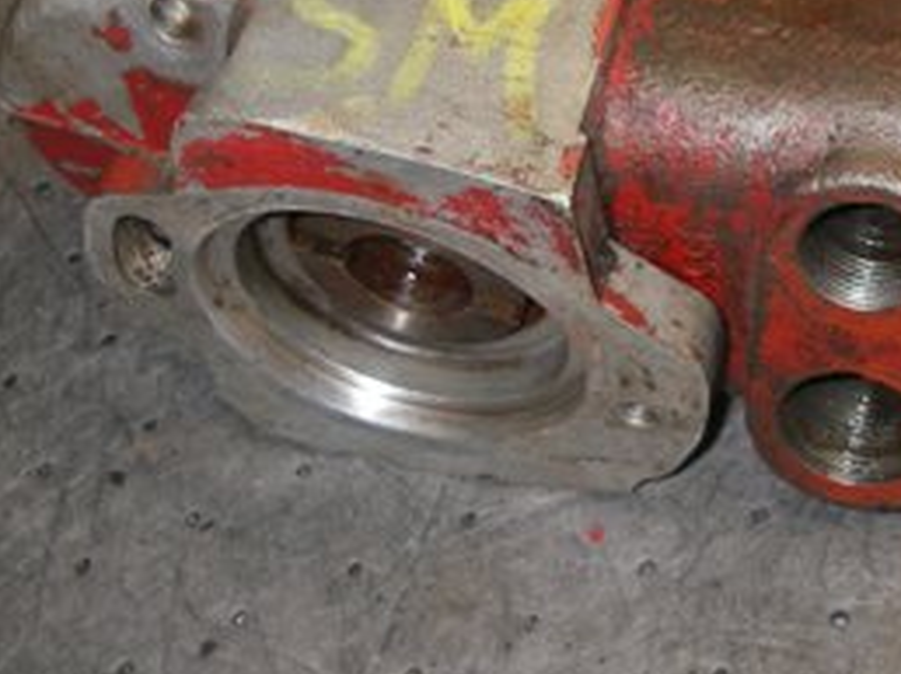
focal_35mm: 66
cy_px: 168
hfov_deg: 29.2
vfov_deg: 22.0
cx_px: 604
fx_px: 1716
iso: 200
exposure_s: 1/40
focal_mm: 6.3
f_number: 3.3
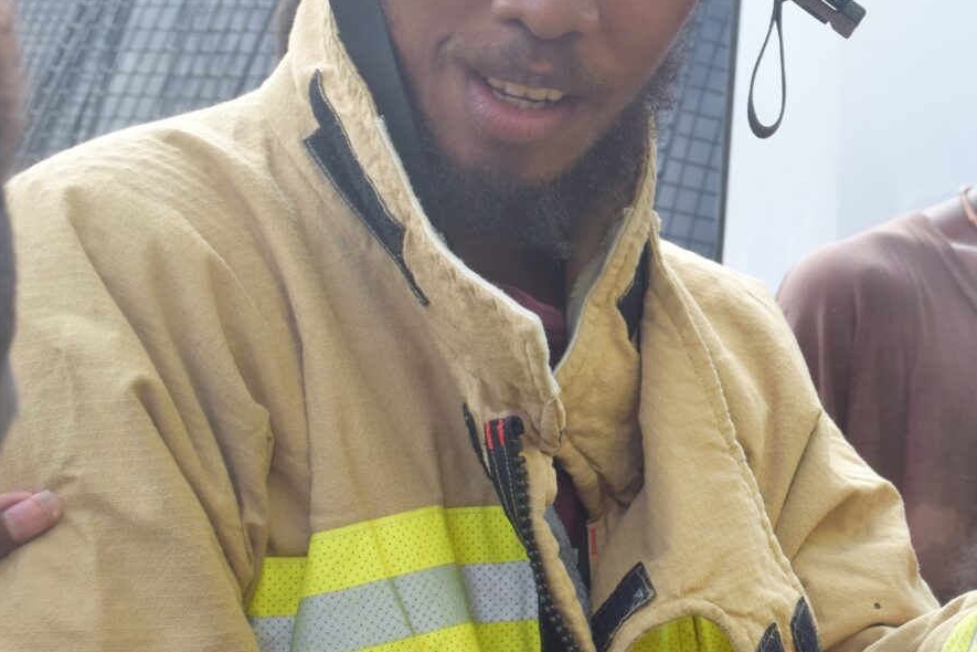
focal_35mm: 118
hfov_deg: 17.0
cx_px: 959
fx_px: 3202
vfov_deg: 11.6
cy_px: 309
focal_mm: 34
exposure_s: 1/250
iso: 400
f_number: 8
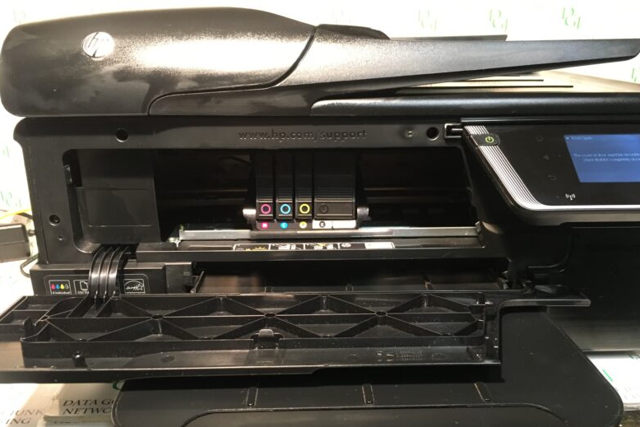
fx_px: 551
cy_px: 245
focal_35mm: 31
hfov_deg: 60.3
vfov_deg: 42.2
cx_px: 327
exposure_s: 1/30
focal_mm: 4.15
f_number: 2.2
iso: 200
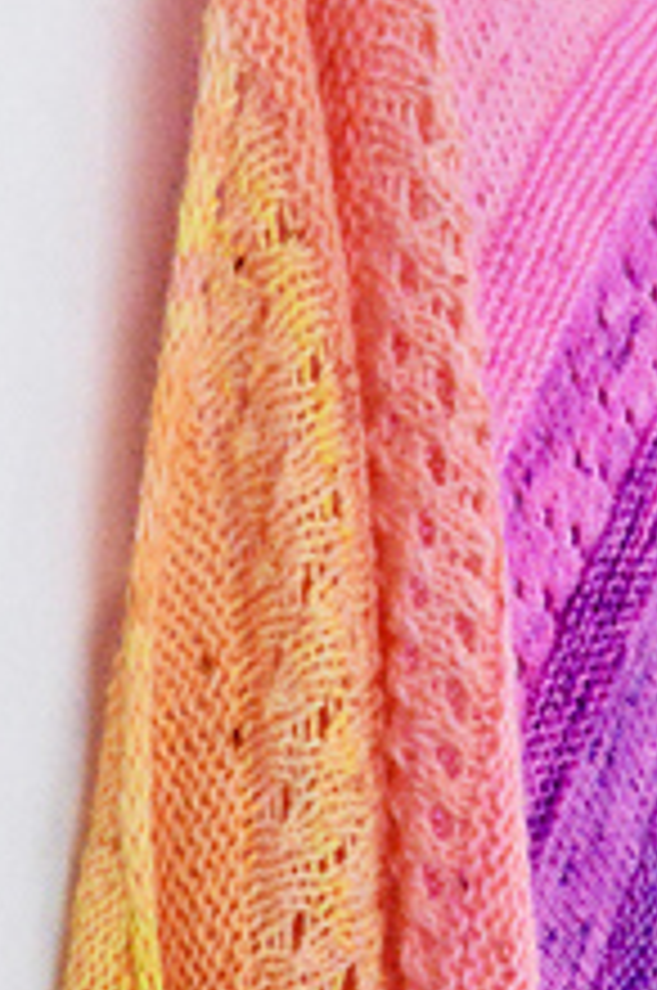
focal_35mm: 100
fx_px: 2758
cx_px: 459
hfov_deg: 13.6
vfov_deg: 19.5
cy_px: 1066
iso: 6400
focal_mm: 23
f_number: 20
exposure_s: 1/60
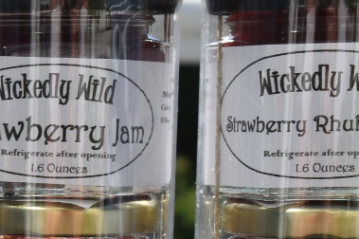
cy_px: 390
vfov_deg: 7.2
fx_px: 1855
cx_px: -292
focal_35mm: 186
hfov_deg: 10.4
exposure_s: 1/250
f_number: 8
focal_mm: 29
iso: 100
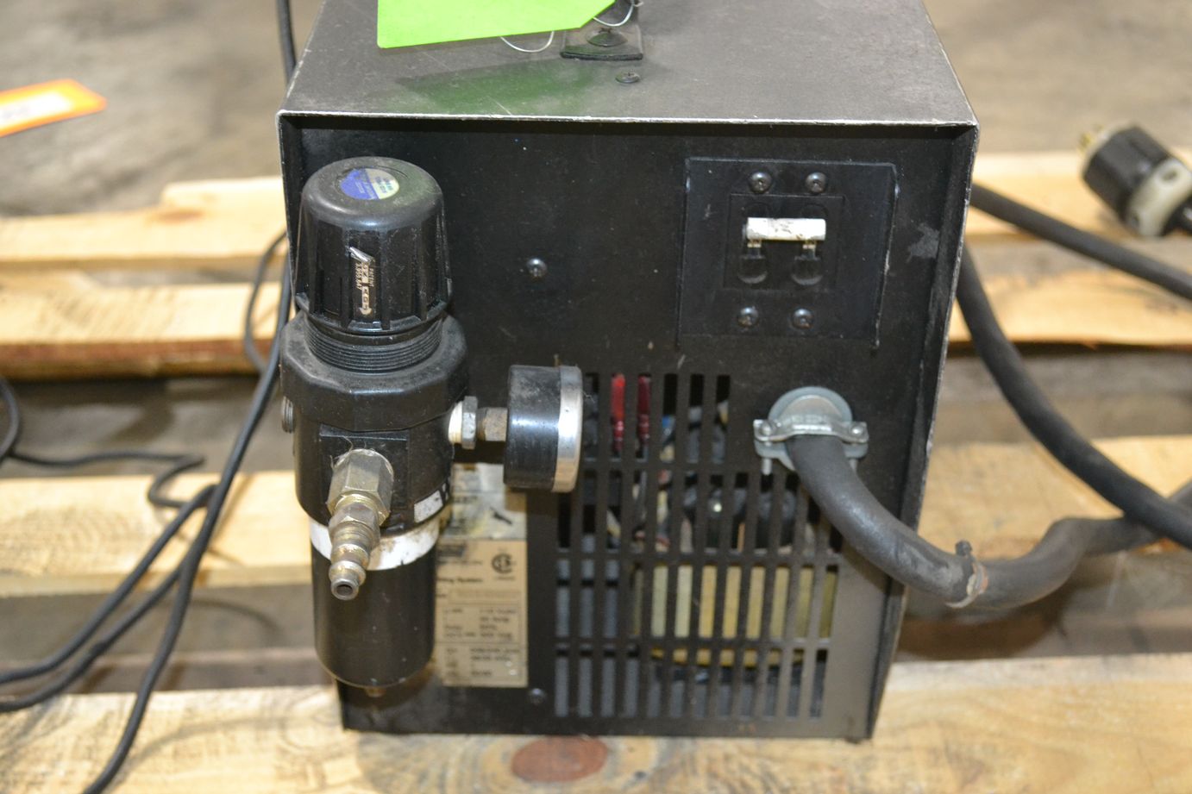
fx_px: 1688
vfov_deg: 26.5
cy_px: 397
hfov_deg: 38.9
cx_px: 596
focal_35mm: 51
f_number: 5
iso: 2200
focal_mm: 34
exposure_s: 1/60
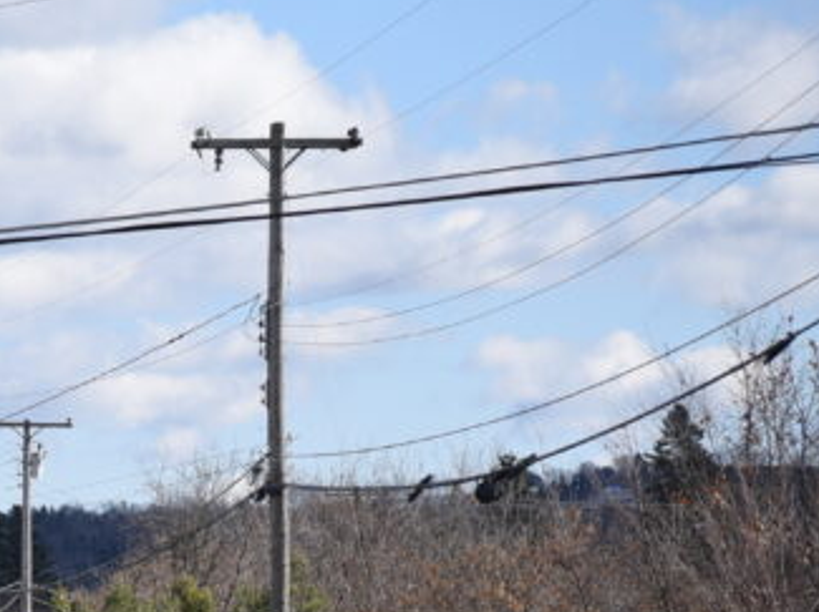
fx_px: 8603
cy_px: 759
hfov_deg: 5.4
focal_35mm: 364
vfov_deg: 4.1
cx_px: -328
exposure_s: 1/1000
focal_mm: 120
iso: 100
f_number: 4
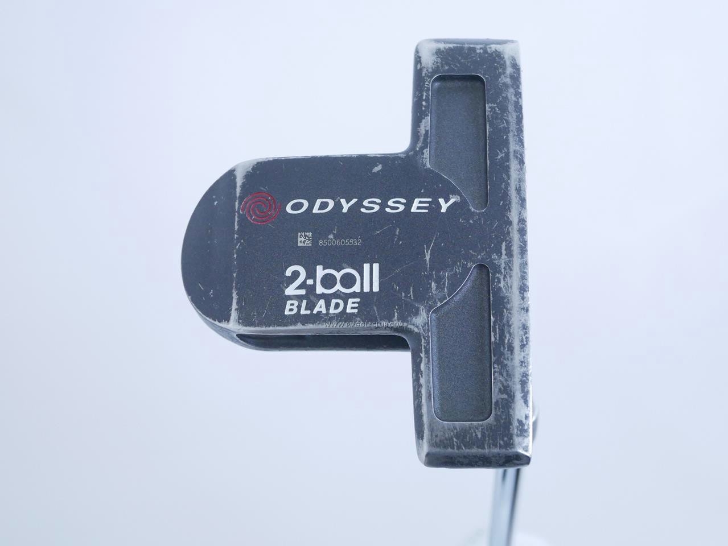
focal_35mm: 50
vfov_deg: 29.1
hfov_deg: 38.2
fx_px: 1052
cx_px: 364
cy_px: 273
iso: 1600
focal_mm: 25
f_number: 4.5
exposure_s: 1/80
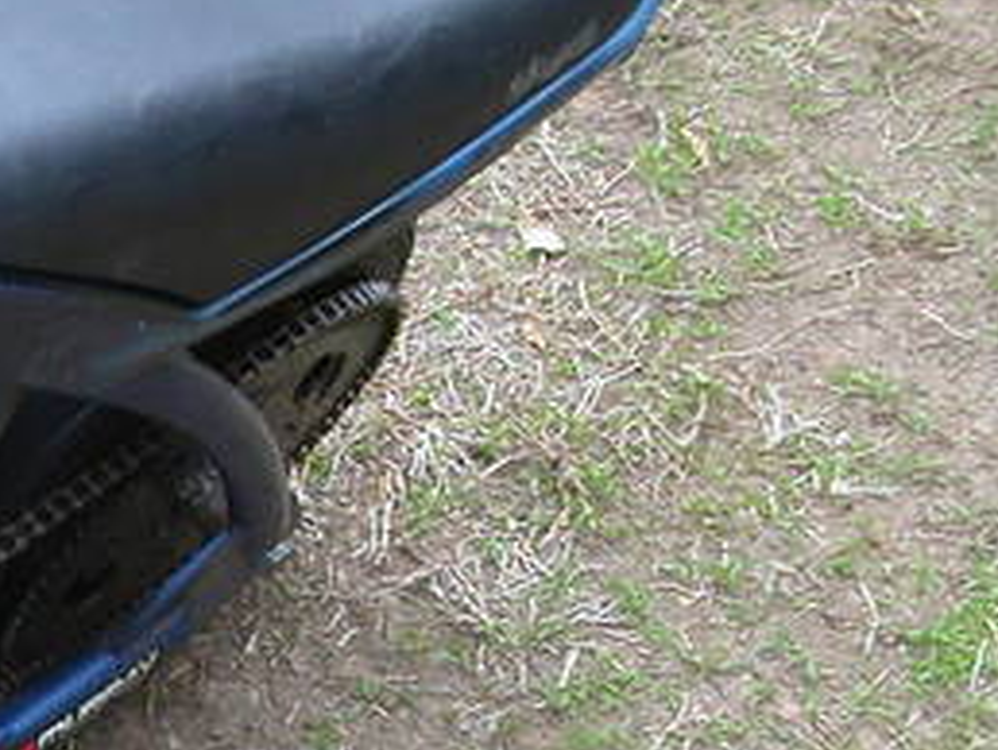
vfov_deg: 16.7
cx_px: -93
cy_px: 820
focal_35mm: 86
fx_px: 2482
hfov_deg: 21.6
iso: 100
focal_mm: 5.6
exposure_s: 1/64.4
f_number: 2.7
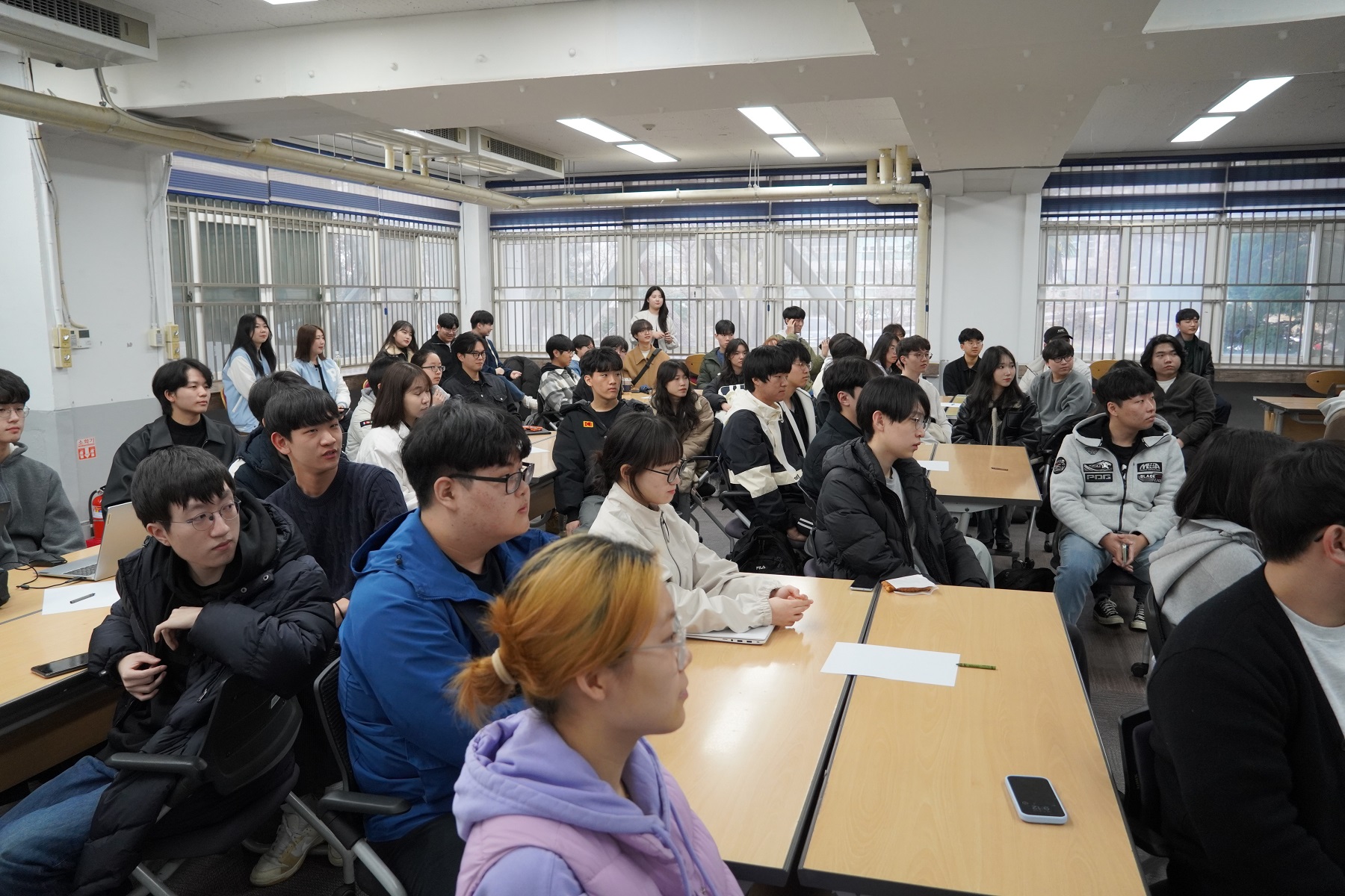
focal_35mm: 27
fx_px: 1009
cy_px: 448
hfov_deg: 67.4
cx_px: 672
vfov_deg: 47.9
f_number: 4
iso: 1250
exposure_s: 1/160
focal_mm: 18
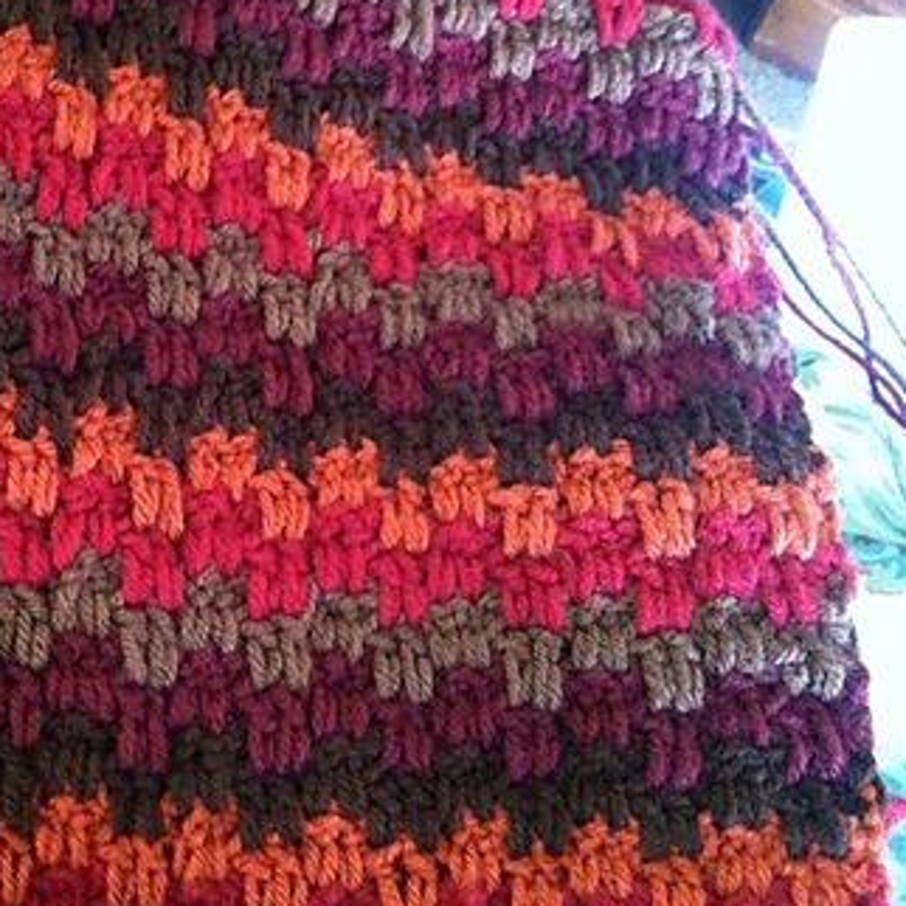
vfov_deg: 35.3
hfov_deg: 34.6
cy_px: 423
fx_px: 1421
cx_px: 222
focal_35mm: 48
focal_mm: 3.85
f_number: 2.8
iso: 1000
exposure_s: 1/15
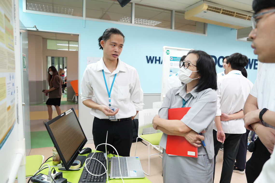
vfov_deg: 53.1
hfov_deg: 73.7
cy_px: 92
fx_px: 183
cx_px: 138
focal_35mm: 24
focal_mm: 24
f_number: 3.5
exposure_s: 1/125
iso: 1600
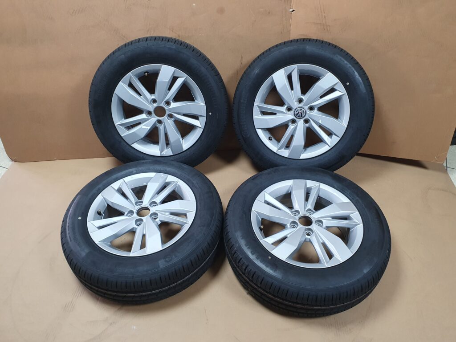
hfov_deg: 67.3
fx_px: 343
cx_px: 228
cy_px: 171
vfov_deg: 53.1
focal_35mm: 26
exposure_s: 1/50
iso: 250
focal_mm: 4.32
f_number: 2.4
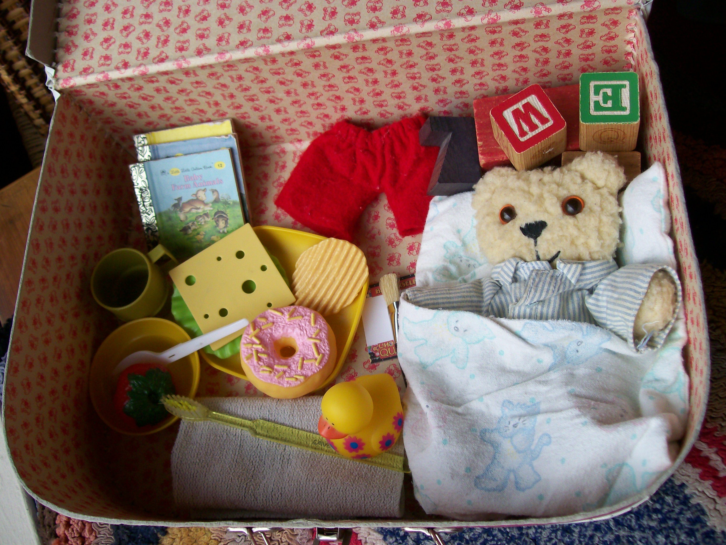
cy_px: 272
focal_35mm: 36
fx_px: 755
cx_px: 363
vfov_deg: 39.7
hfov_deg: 51.4
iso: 80
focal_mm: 6
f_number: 2.7
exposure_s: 1/41
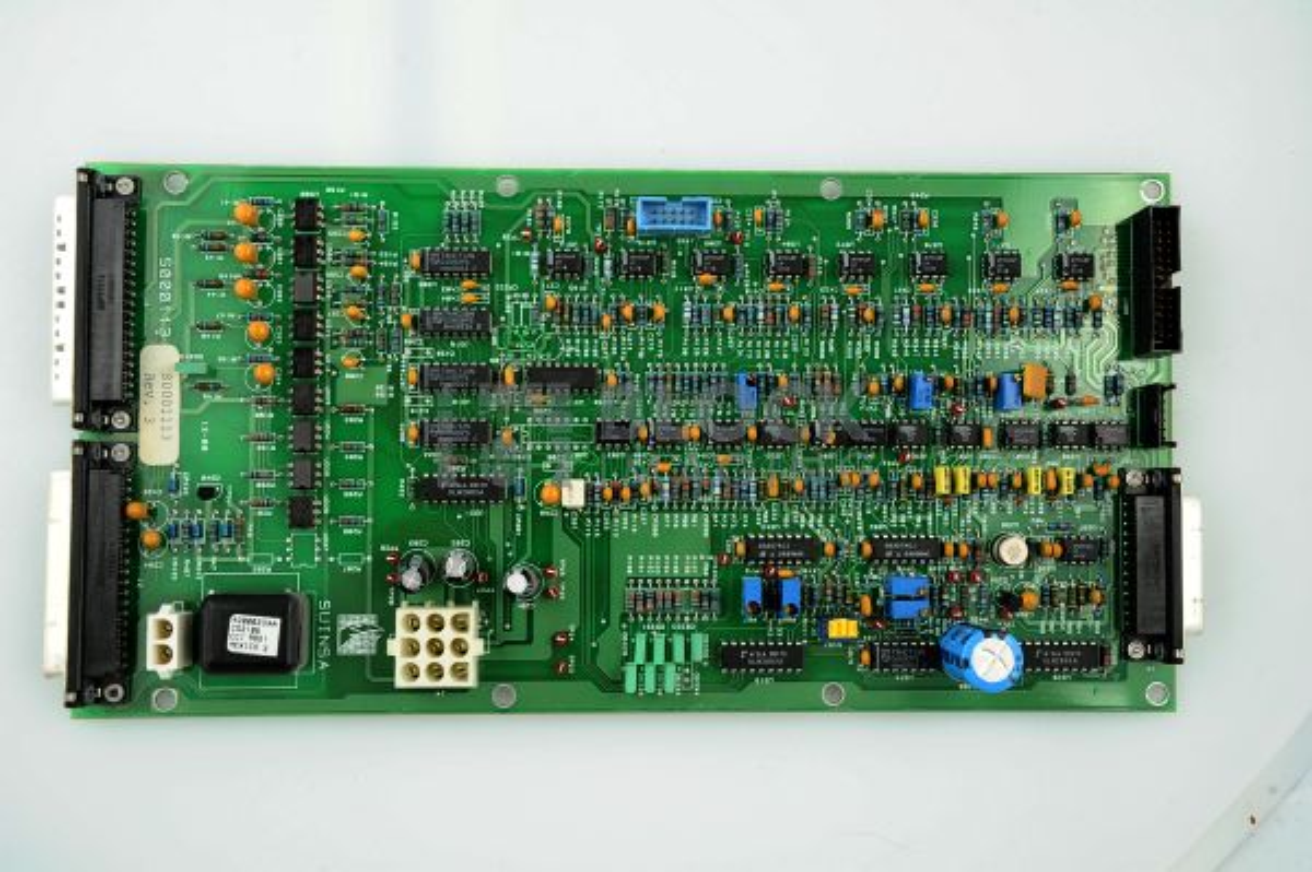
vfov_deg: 29.8
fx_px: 1639
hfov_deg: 43.6
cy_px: 436
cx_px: 656
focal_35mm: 45
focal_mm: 45
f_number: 9
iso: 800
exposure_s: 1/100
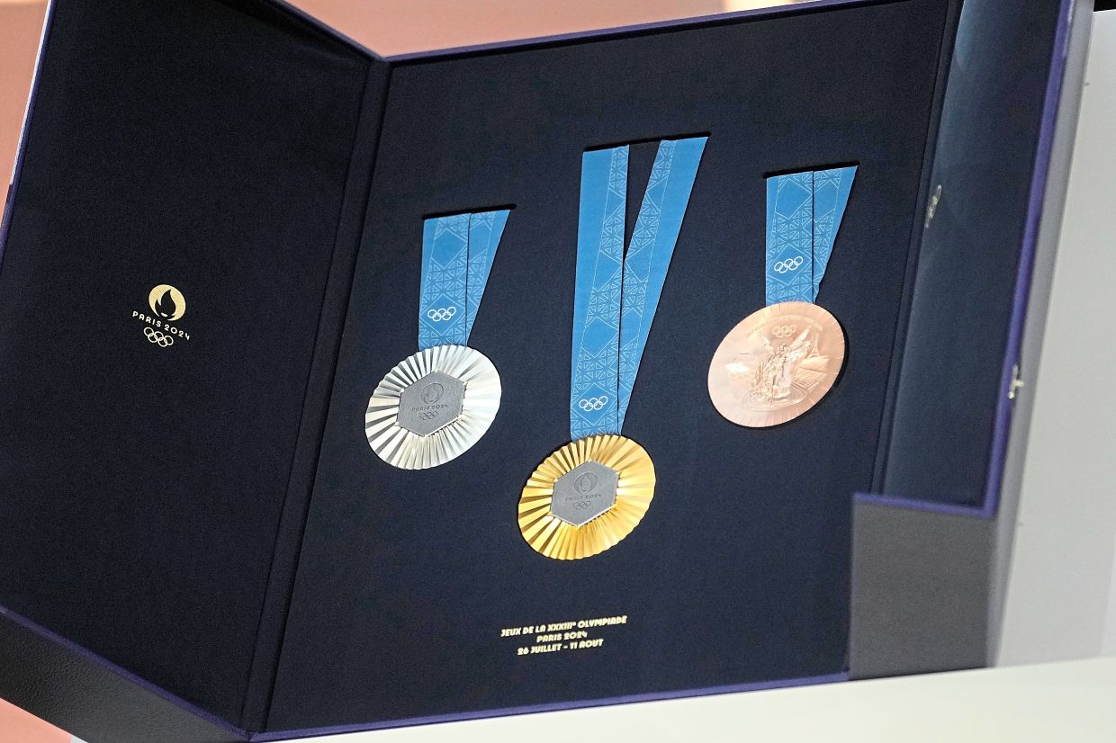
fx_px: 9297
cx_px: 558
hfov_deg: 6.9
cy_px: 372
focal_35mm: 300
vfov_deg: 4.6
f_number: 2.8
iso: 2000
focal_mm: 200
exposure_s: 1/1600
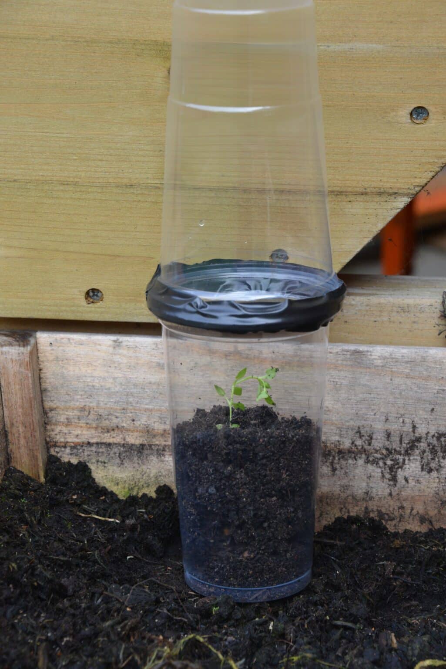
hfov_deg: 11.0
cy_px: 334
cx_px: 223
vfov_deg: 16.4
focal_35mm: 125
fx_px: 2321
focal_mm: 125
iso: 2000
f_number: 10
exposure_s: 1/400
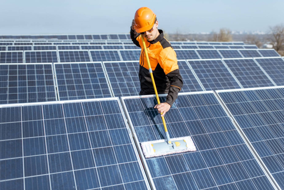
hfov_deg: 54.4
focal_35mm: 35
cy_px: 95
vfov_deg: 37.9
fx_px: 276
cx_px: 142
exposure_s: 1/5000
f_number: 2.2
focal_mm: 35
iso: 200
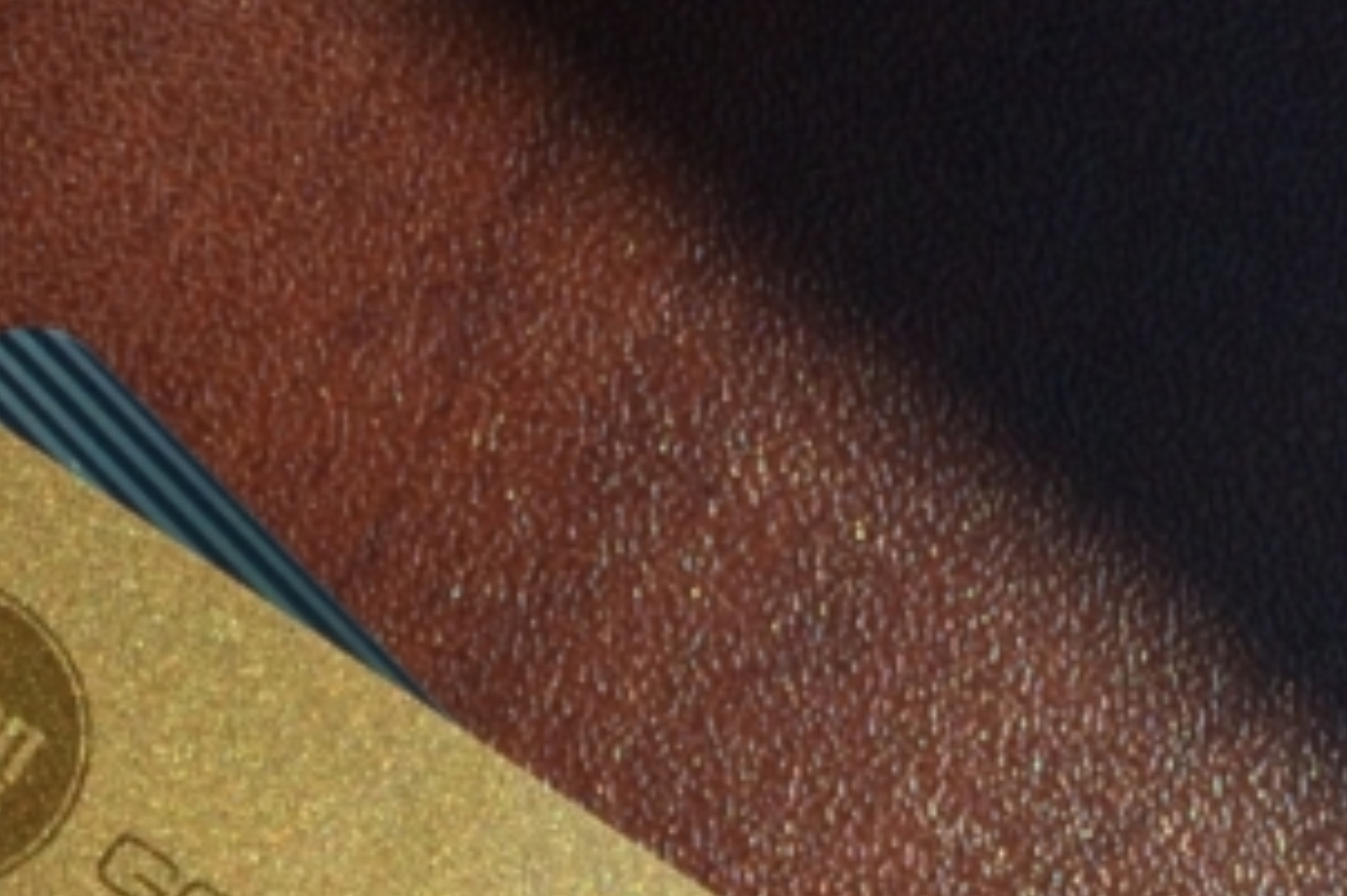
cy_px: 1672
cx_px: 56
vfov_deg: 12.1
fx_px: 3852
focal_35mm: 103
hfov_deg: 19.4
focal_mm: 4.15
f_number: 2.2
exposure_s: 1/1325
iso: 32
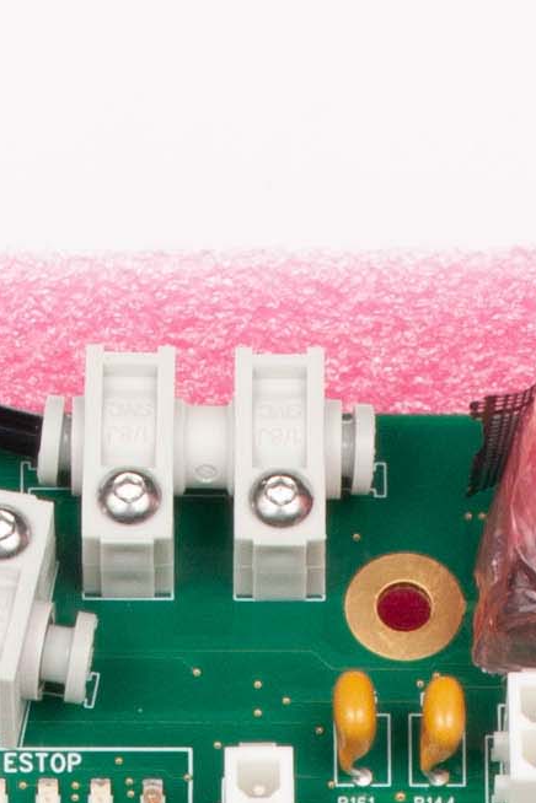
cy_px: 1654
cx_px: 390
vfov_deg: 6.0
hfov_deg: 4.1
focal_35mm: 334
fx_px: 7459
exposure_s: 1/80
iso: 200
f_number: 13
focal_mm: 34
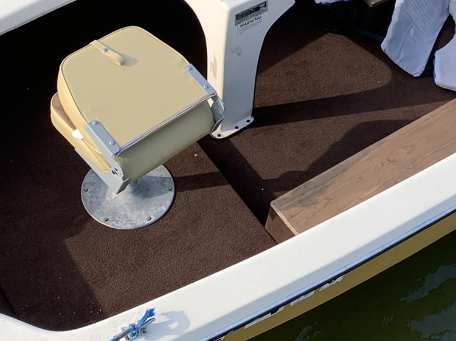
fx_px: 935
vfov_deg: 20.3
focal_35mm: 71
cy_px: 37
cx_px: 309
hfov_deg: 27.2
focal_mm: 4.25
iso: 25
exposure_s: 1/564
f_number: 1.8
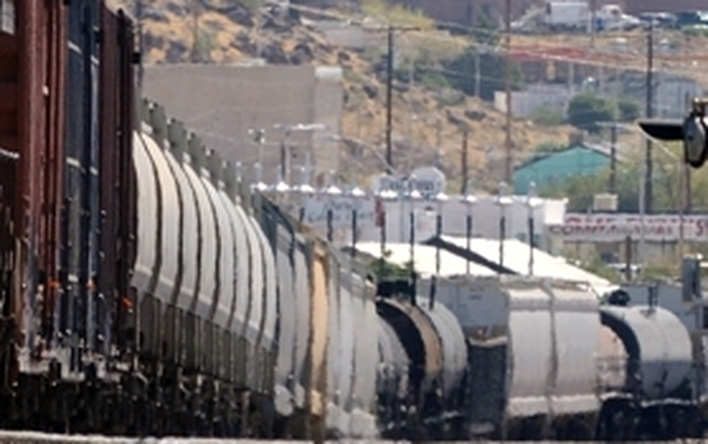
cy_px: -72
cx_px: 307
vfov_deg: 1.4
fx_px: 18407
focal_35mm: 953
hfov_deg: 2.2
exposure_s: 1/800
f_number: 6.3
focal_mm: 170
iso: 200
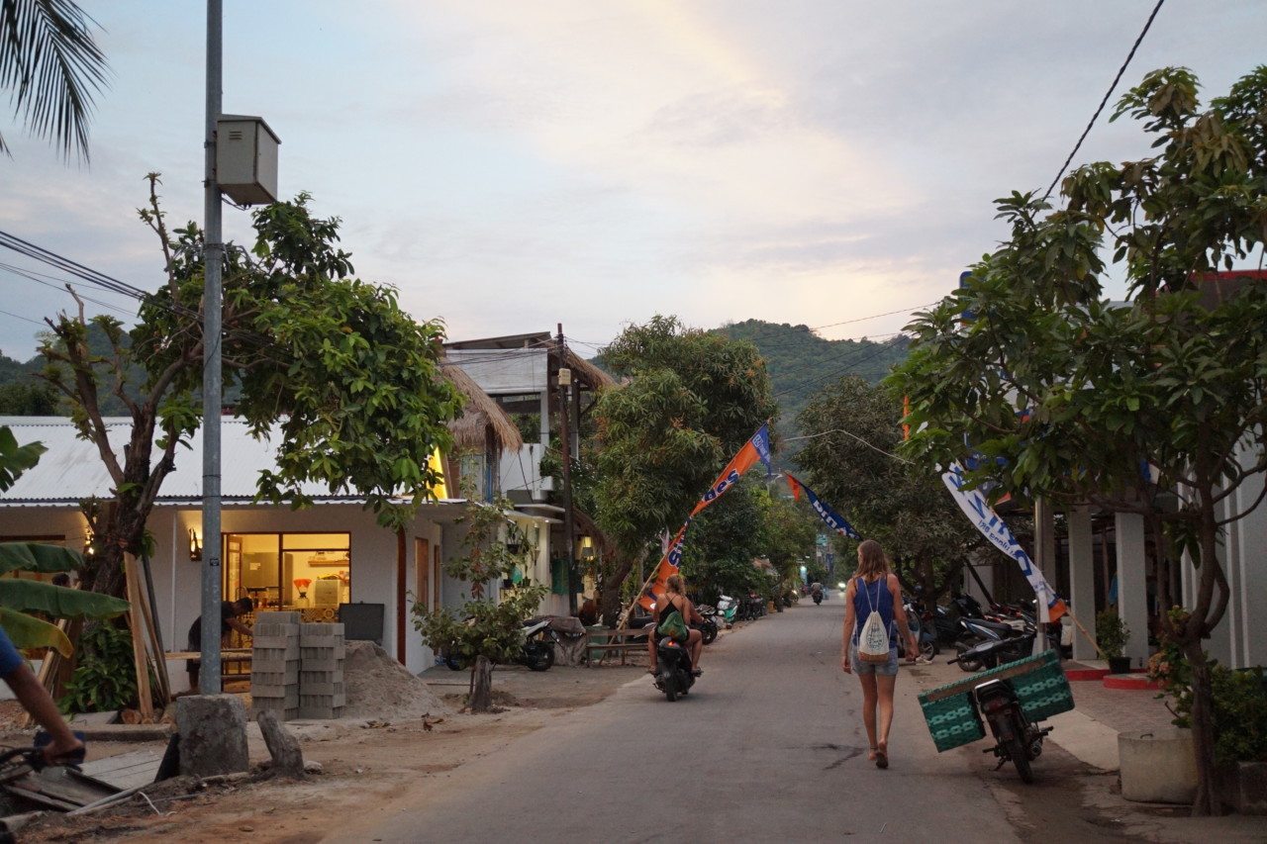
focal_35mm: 45
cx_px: 634
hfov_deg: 43.6
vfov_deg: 29.9
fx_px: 1583
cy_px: 422
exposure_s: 1/160
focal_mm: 30
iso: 1250
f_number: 4
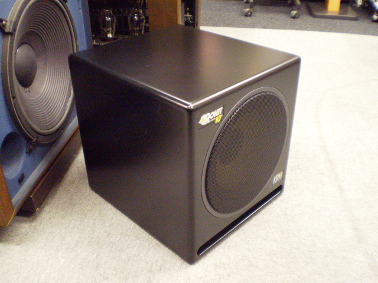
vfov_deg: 39.7
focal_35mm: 36
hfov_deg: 51.4
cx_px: 189
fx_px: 393
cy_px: 142
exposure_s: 1/15
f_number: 3.1
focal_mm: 6.3
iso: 800
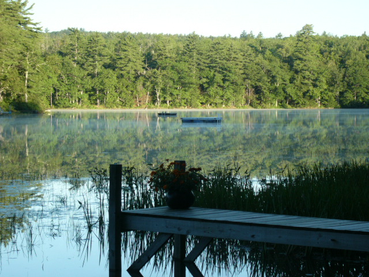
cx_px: 184
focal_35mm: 105
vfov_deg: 14.1
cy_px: 138
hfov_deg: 18.7
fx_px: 1119
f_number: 4.9
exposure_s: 1/60
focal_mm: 17.4
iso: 50
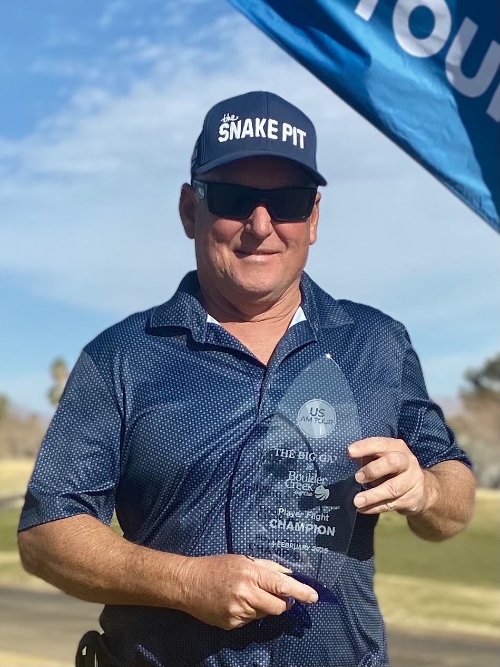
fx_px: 501
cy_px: 334
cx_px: 250
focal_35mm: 26
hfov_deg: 53.1
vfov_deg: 67.3
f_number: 1.8
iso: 32
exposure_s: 1/3497
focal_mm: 4.25
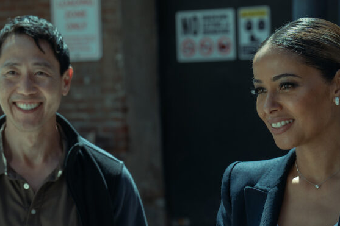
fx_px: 1614
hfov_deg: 12.0
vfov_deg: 8.0
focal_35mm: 171
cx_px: 176
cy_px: 162
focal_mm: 106
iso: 400
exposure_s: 1/400
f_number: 7.1
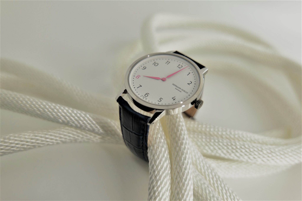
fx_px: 252
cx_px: 151
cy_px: 100
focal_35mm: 30
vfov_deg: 43.6
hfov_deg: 61.9
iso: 500
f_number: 4.2
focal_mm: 30
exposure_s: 1/250
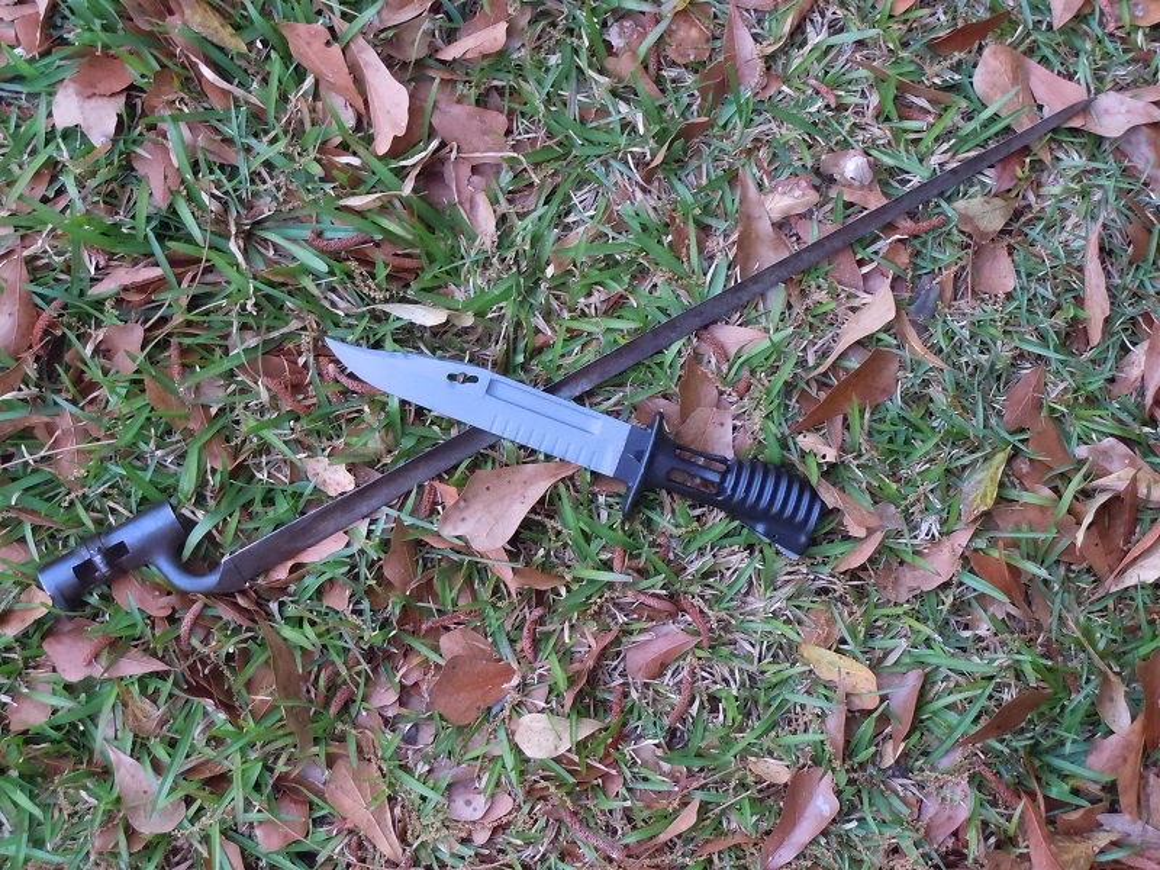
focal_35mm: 63
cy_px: 435
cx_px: 580
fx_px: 2111
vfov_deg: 23.3
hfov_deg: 30.7
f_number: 5
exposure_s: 1/15
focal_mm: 11.2
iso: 800
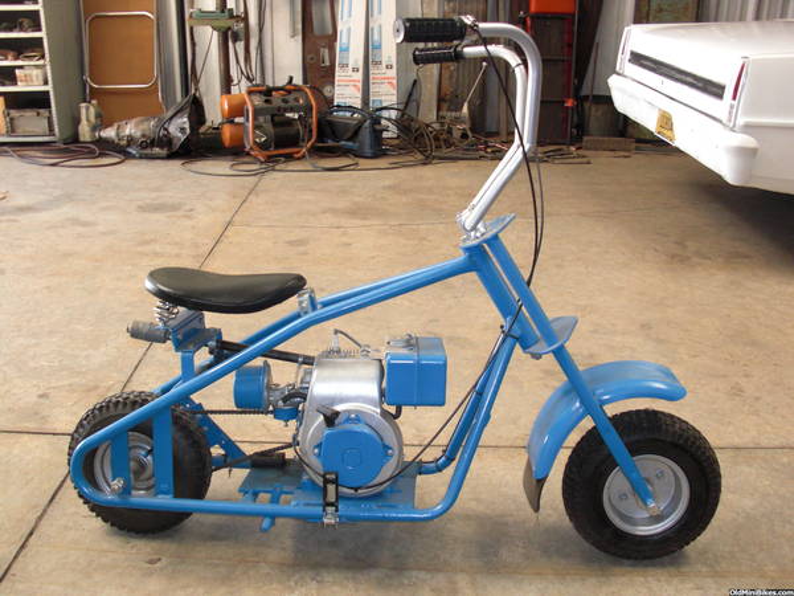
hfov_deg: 51.4
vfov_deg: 39.7
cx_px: 397
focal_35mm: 36
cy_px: 298
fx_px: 826
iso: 200
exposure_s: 1/40
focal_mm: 6.3
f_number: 2.8
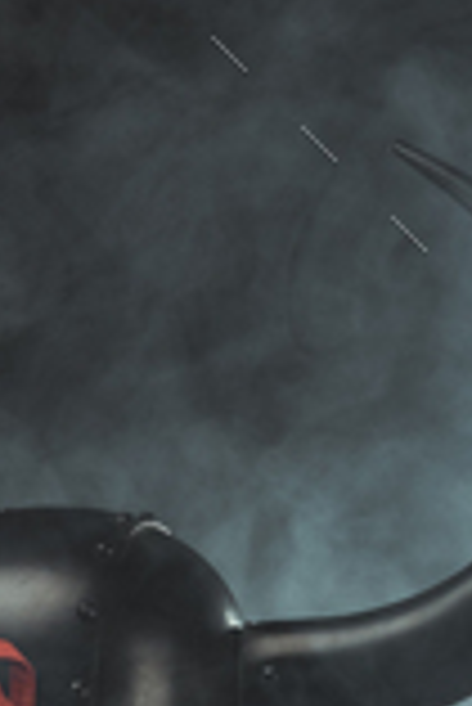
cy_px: 1907
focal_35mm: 395
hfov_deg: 3.5
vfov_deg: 5.0
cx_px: 72
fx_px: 7751
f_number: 8
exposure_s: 1/160
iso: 200
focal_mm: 70
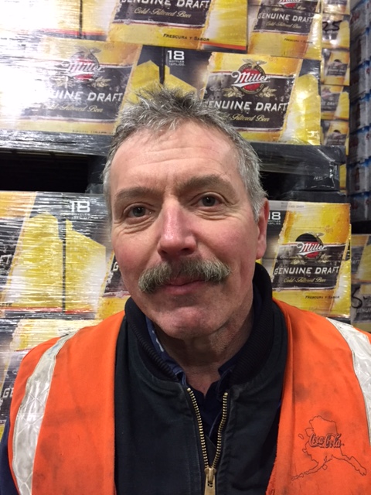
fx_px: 414
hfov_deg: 48.2
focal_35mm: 29
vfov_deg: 61.7
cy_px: 248
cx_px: 186
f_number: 2.2
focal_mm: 4.15
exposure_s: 1/20
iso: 250
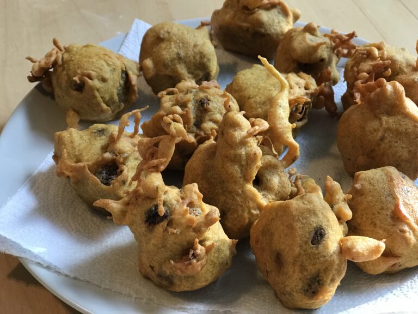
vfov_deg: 25.7
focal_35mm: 57
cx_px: 209
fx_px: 688
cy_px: 157
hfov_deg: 33.8
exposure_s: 1/50
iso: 100
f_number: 2.8
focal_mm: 6.6
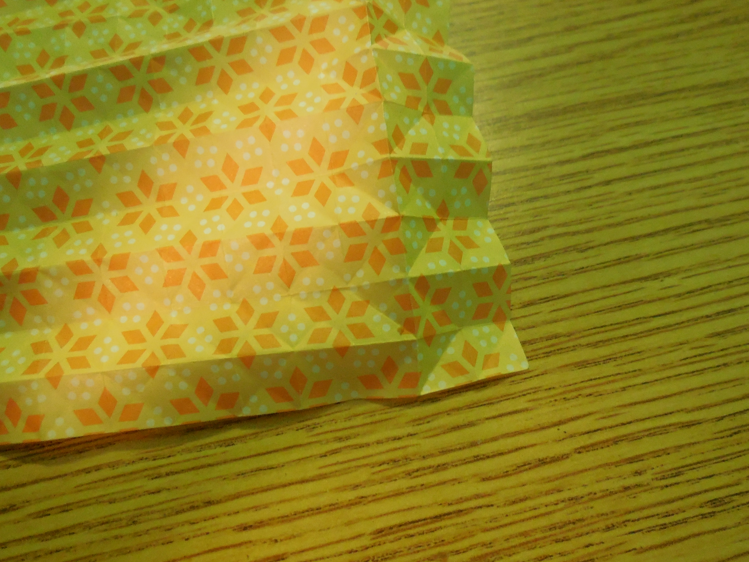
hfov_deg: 59.9
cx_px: 405
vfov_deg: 46.6
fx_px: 649
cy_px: 334
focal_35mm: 30
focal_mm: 4.5
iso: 800
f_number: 3.1
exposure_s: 1/60
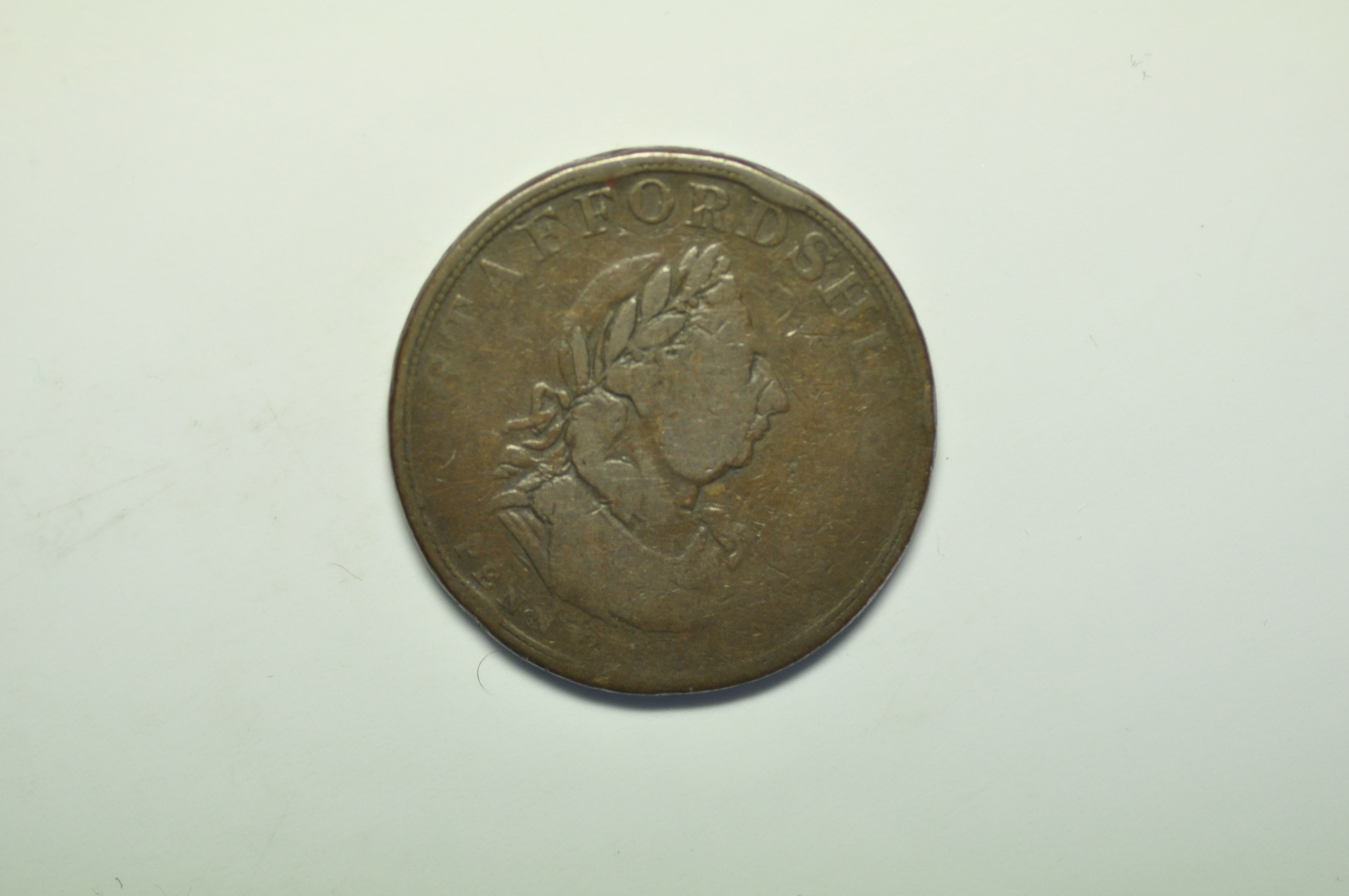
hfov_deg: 22.6
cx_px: 674
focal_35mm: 90
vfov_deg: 15.2
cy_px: 448
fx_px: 3368
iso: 800
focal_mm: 60
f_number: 4
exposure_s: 1/250
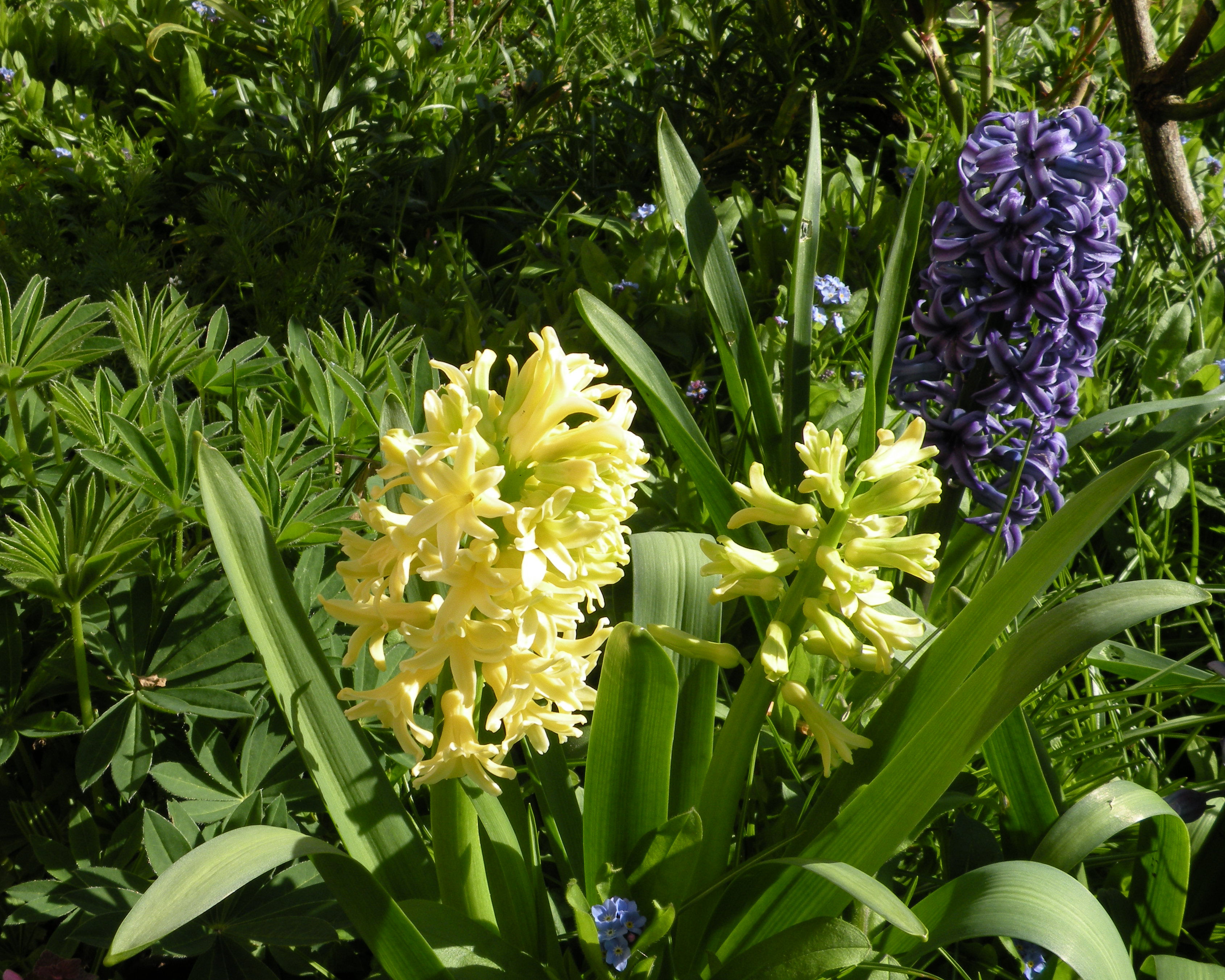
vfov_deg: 25.8
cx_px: 644
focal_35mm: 59
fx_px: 2139
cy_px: 492
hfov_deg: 32.0
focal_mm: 9.8
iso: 64
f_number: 6.3
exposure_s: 1/240
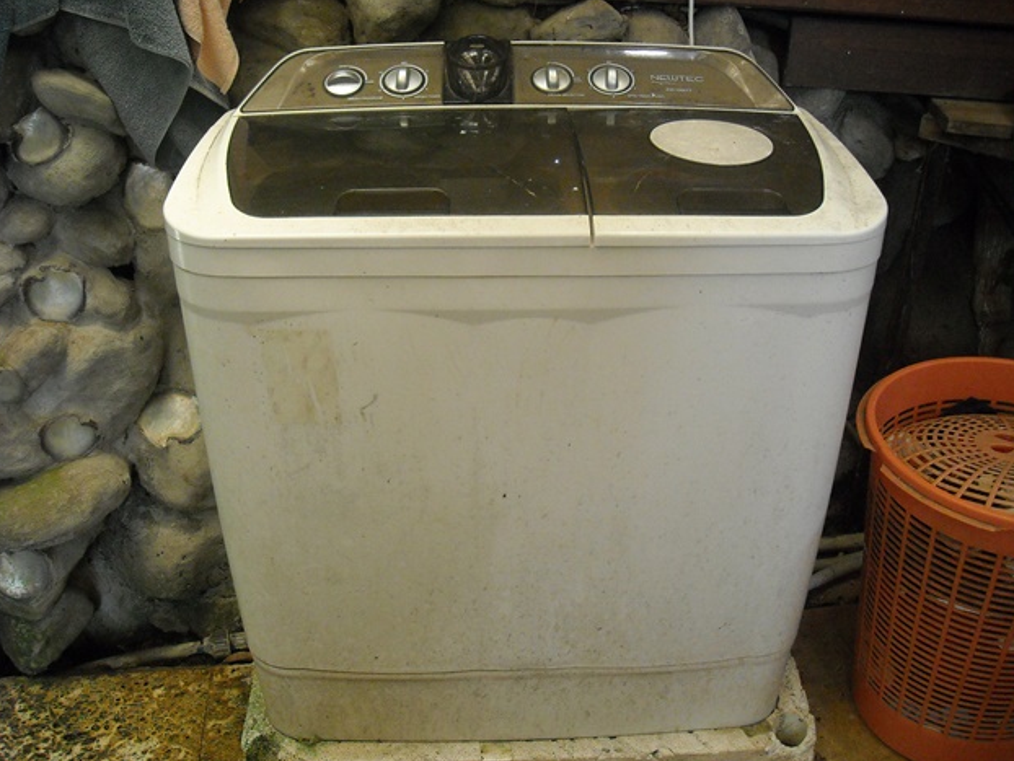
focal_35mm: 36
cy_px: 372
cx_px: 510
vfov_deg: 39.7
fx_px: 1055
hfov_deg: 51.3
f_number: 2.8
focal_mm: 5.7
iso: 518
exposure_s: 1/176
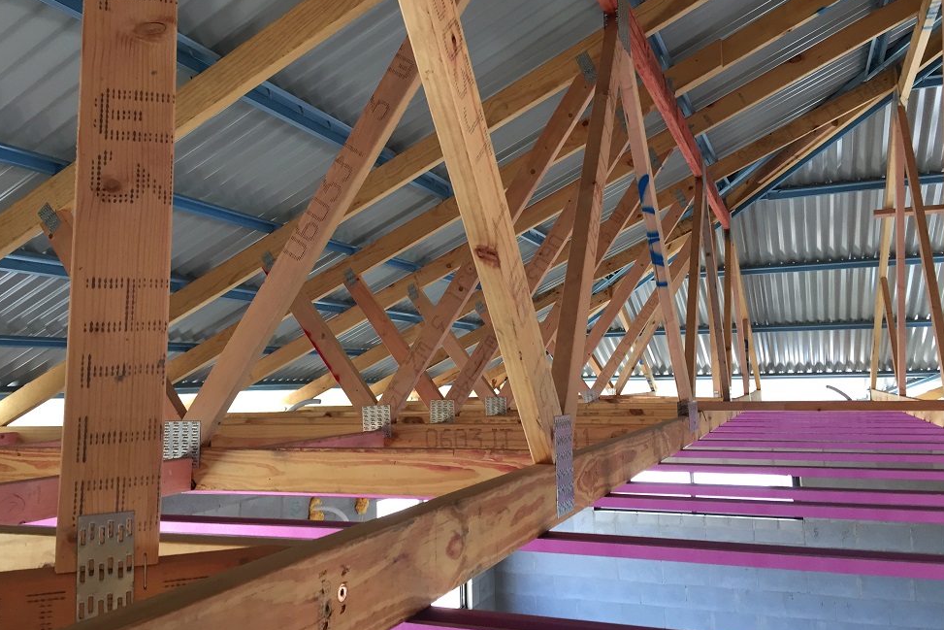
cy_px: 274
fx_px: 813
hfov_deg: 60.3
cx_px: 464
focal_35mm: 31
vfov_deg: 42.3
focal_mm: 4.15
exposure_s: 1/33
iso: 40
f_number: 2.2
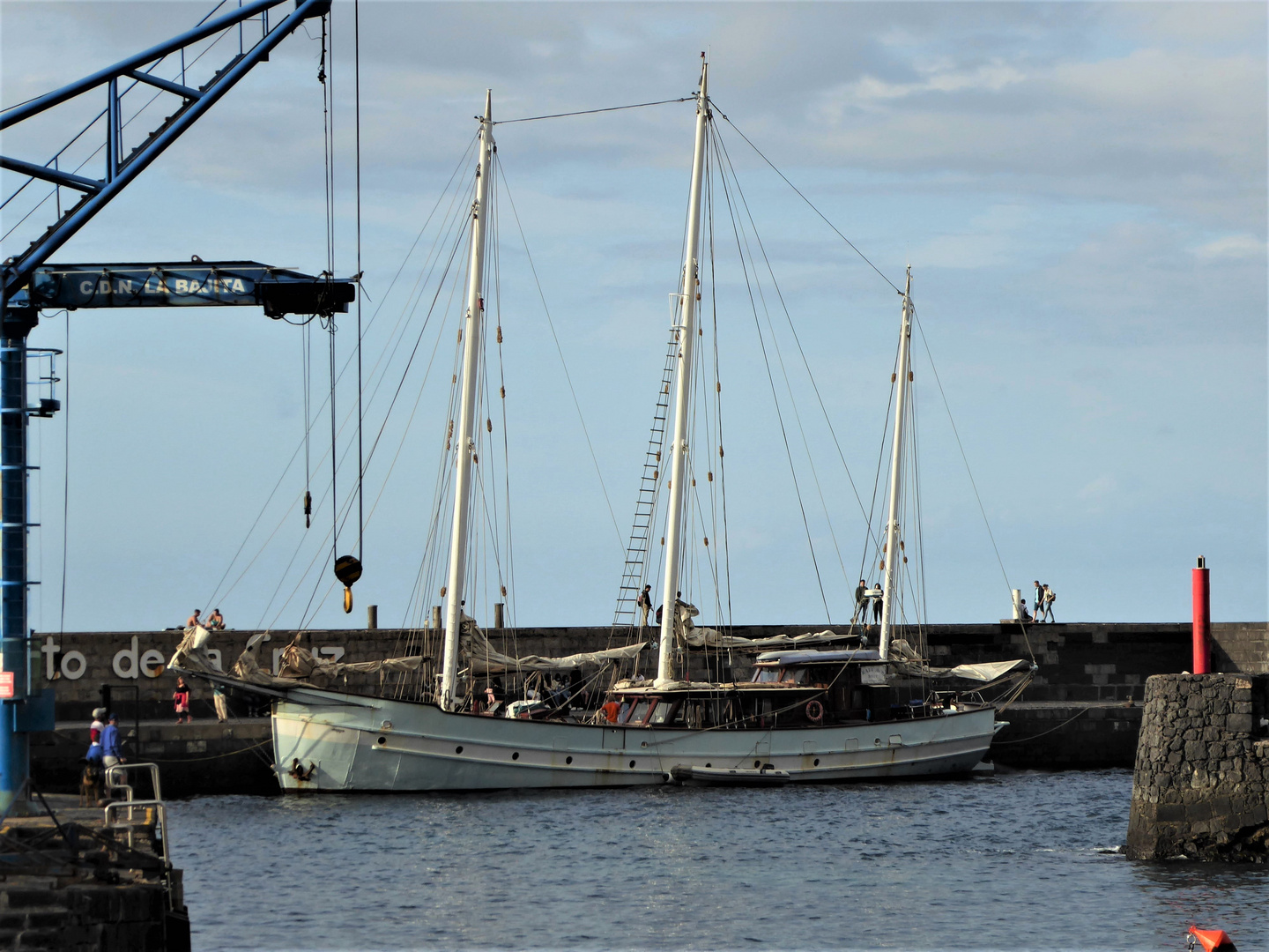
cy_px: 476
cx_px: 634
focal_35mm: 191
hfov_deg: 10.4
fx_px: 7002
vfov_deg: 7.8
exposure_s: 1/320
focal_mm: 30.9
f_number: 5.6
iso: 80
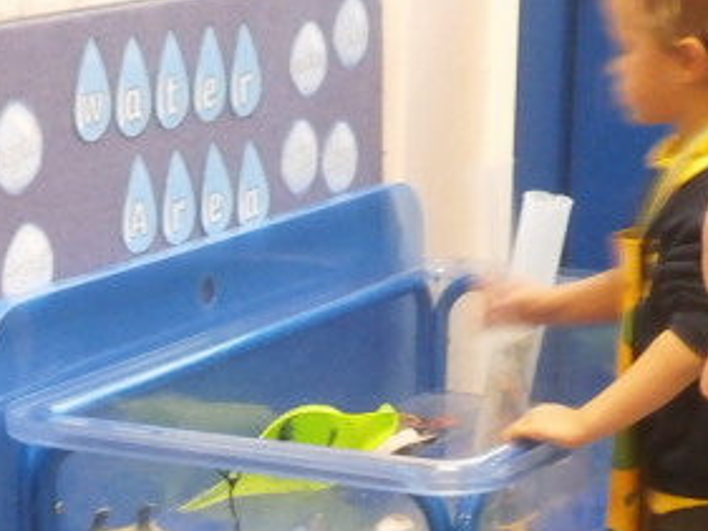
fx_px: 2680
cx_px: 88
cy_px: 715
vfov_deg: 11.0
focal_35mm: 131
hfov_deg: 14.9
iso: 400
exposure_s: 1/15
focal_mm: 6.4
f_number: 3.1
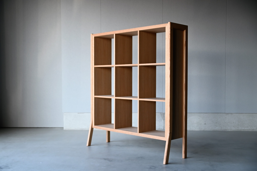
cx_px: 128
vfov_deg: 31.2
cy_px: 86
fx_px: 307
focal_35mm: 43
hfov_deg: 45.4
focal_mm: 29
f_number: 4
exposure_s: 1/125
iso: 500
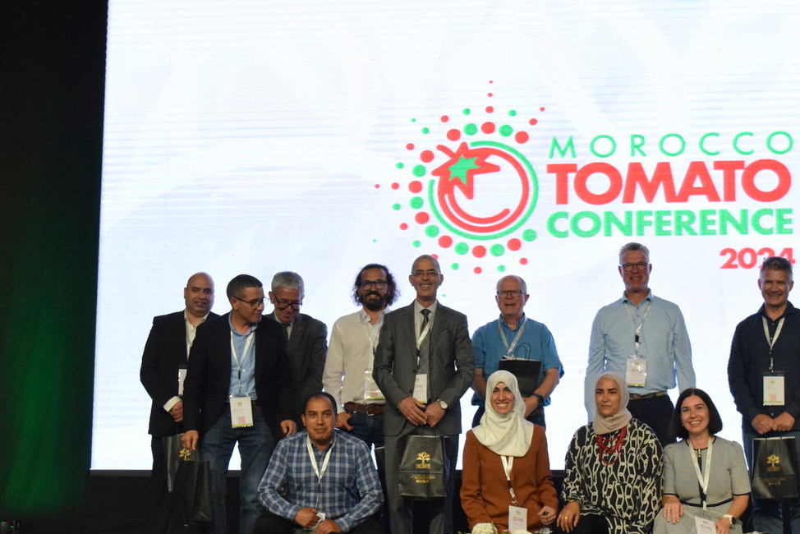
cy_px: 292
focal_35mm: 67
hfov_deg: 29.9
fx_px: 1489
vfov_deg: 20.3
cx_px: 499
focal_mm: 34
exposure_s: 1/200
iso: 3200
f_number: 7.1
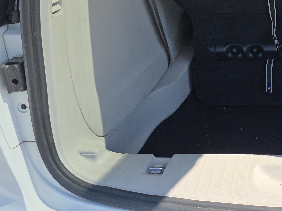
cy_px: -5
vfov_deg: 24.8
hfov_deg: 30.4
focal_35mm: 56
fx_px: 456
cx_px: 318
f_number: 1.7
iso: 80
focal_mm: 6.3
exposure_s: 1/3229
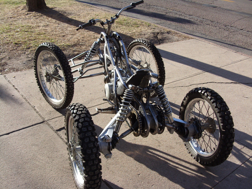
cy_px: 94
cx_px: 126
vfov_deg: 37.7
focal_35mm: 38
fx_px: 277
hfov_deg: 49.0
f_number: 2.8
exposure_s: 1/384
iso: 50
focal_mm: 6.3
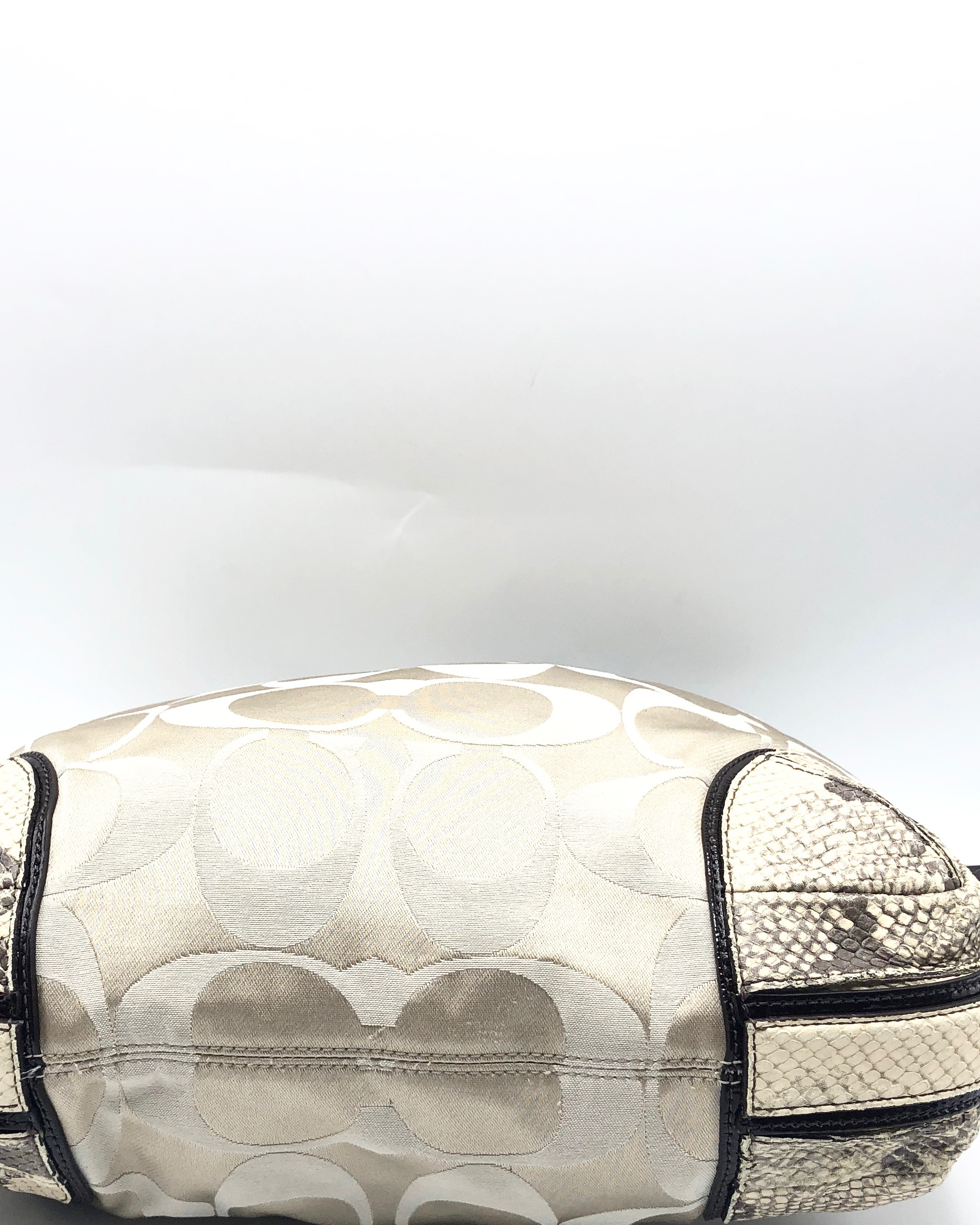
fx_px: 1487
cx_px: 408
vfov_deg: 44.2
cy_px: 808
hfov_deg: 36.4
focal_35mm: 41
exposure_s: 1/365
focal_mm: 3.99
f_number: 1.8
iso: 20
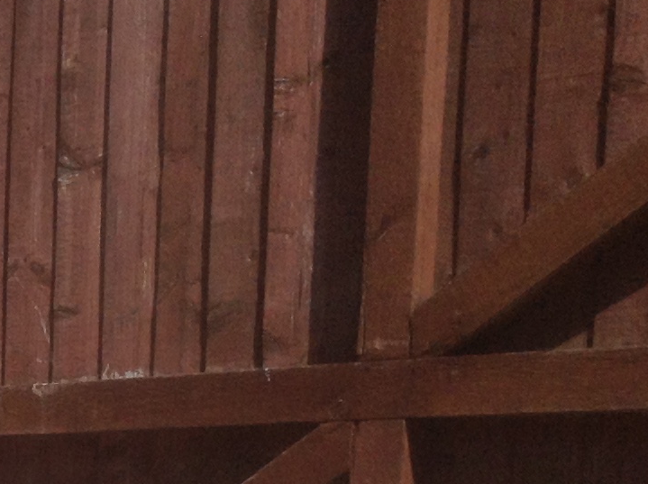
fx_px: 2224
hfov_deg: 15.0
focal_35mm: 119
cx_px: -415
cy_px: 787
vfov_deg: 11.7
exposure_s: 1/1449
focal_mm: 3.3
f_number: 2.4
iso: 25
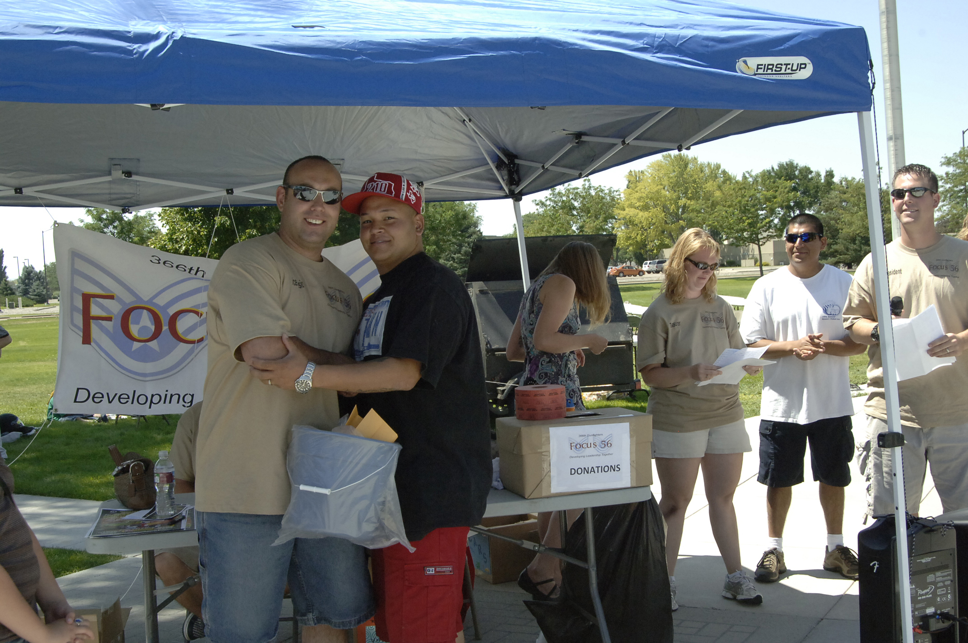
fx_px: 1168
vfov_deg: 30.8
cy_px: 322
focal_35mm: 44
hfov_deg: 45.0
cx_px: 484
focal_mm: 29
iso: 800
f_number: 11
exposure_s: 1/500
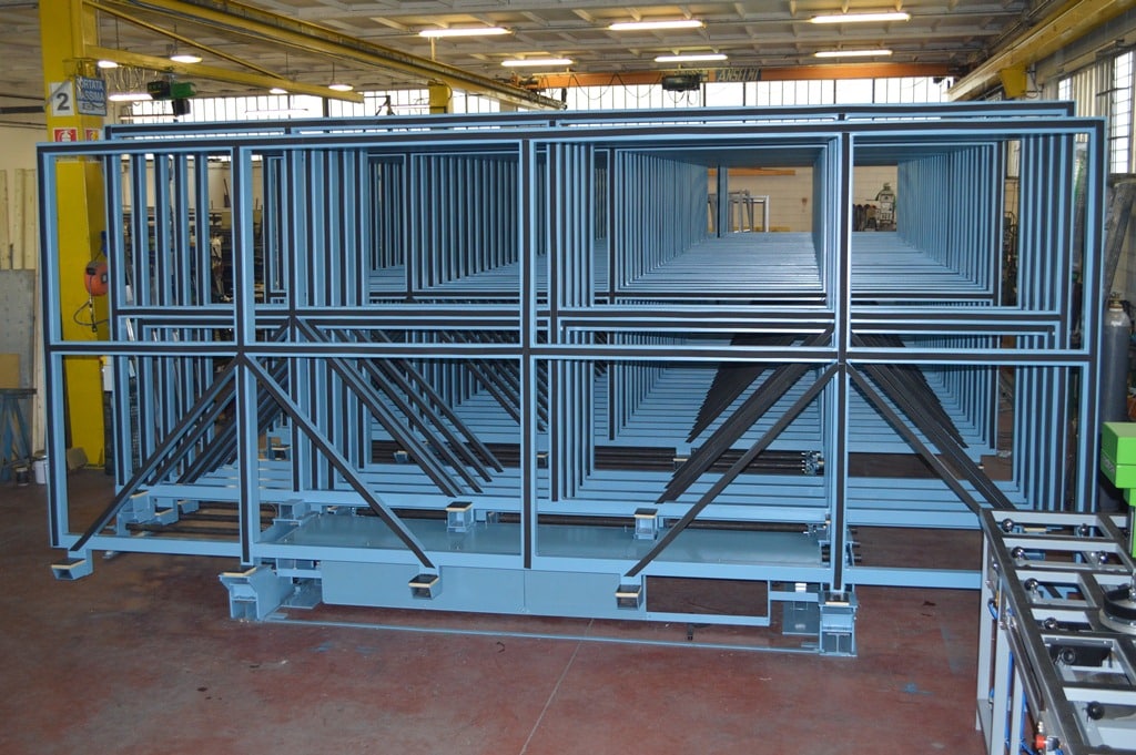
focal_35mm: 36
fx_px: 1135
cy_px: 378
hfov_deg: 53.2
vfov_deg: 36.8
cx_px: 568
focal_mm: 24
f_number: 4
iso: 800
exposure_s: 1/60
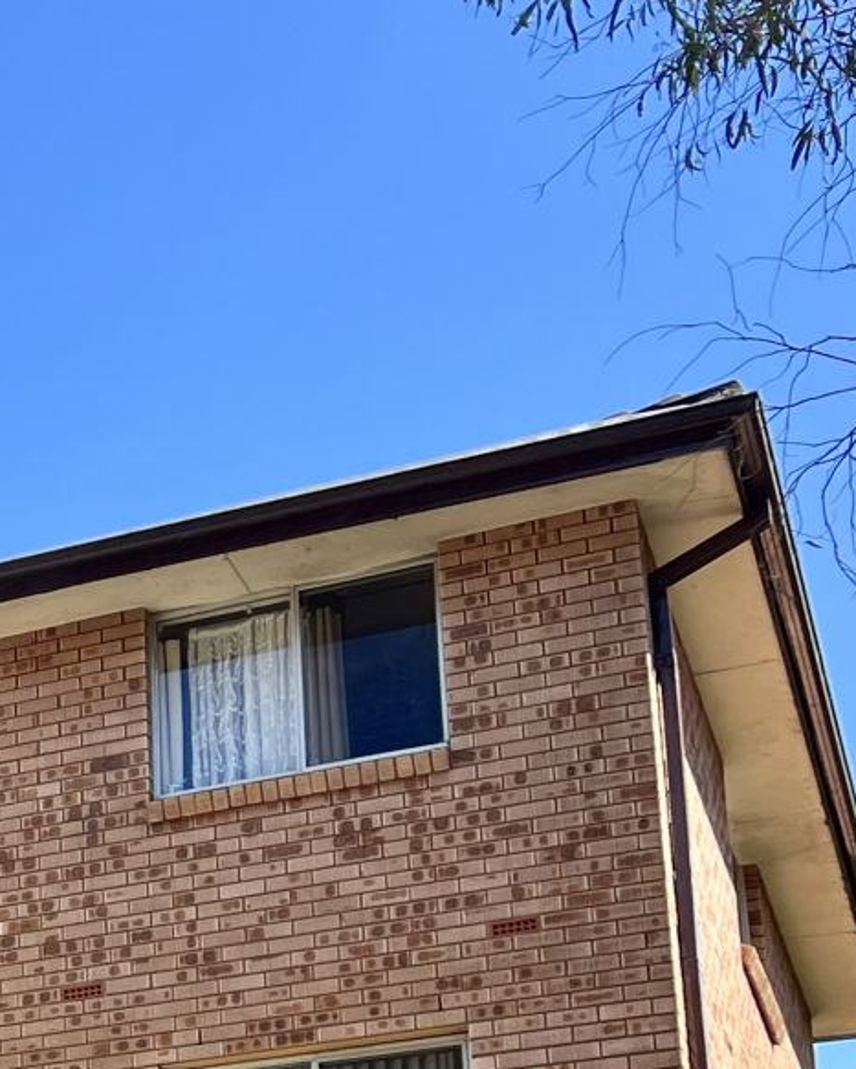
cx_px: -636
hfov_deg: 15.4
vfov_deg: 20.8
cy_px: 1207
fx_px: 2753
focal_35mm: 87
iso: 50
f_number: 1.5
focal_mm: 5.7
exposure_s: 1/1531
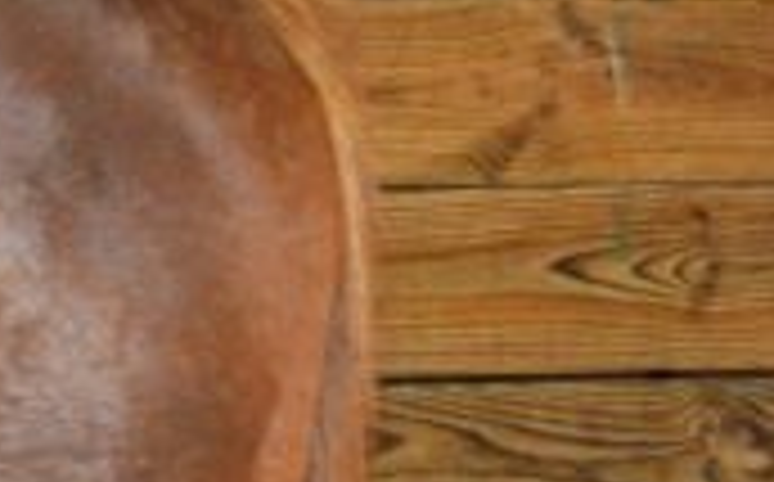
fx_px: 4213
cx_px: -864
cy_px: 446
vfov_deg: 6.5
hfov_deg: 9.7
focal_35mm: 200
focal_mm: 22
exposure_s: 1/60
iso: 800
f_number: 3.8
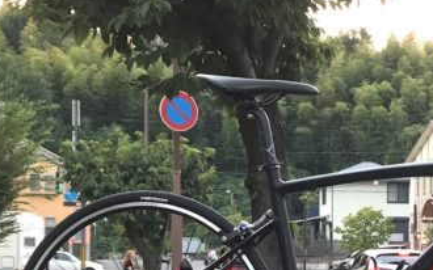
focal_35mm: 69
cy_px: 215
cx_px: 381
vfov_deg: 18.7
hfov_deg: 28.7
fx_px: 814
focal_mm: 3.99
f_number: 1.8
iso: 25
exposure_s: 1/60
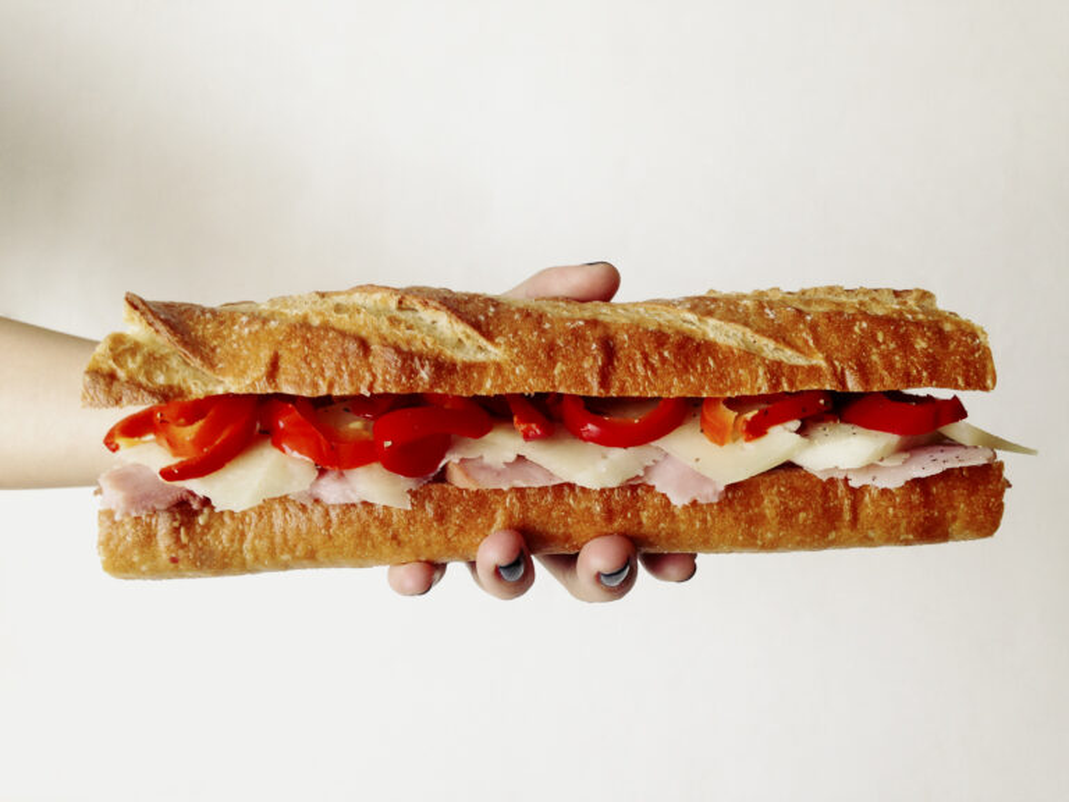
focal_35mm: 33
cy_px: 401
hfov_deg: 55.4
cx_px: 534
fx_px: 1019
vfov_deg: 42.9
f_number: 2.4
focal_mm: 4.13
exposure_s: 1/40
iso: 50
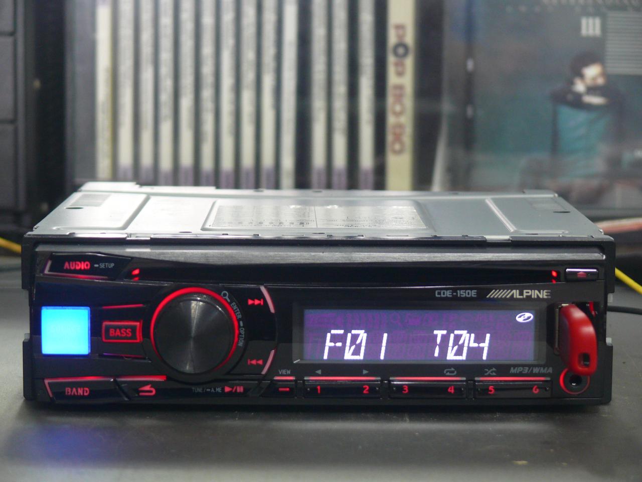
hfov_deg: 19.3
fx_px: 1892
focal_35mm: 102
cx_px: 321
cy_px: 241
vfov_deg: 14.5
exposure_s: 1/13
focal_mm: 21.7
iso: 200
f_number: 3.2
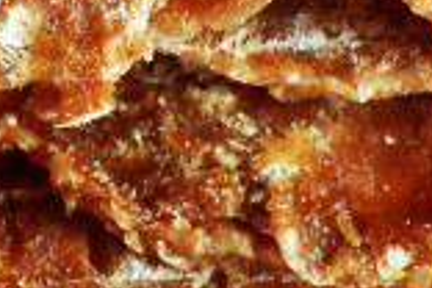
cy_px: 87
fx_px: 5916
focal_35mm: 493
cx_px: -817
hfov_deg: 4.1
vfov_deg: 2.8
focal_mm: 50
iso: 400
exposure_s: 1/100
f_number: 3.2
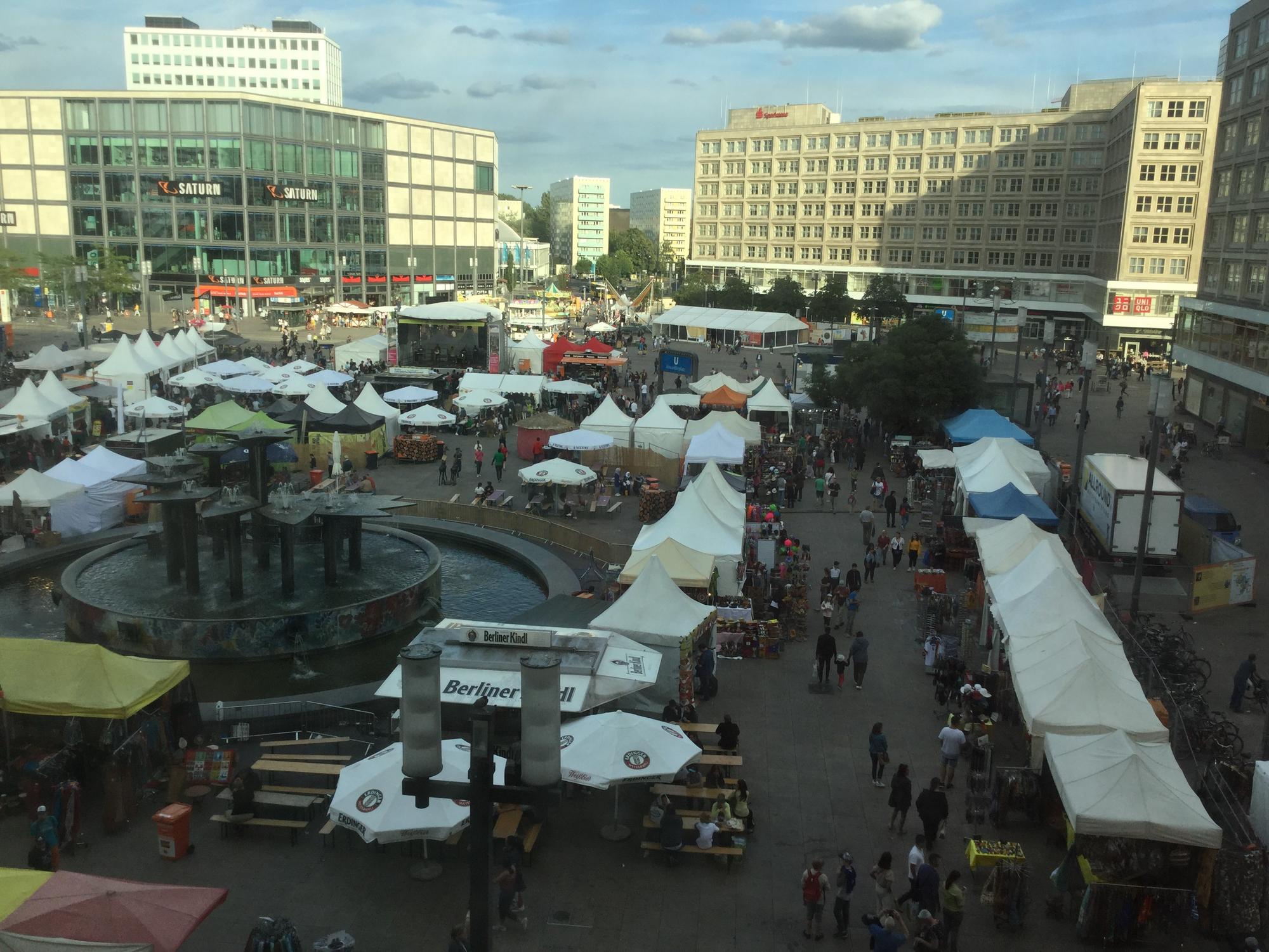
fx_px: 1136
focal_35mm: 31
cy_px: 476
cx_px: 634
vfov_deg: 45.4
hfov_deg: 58.4
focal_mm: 3.3
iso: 25
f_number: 2.4
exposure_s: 1/351
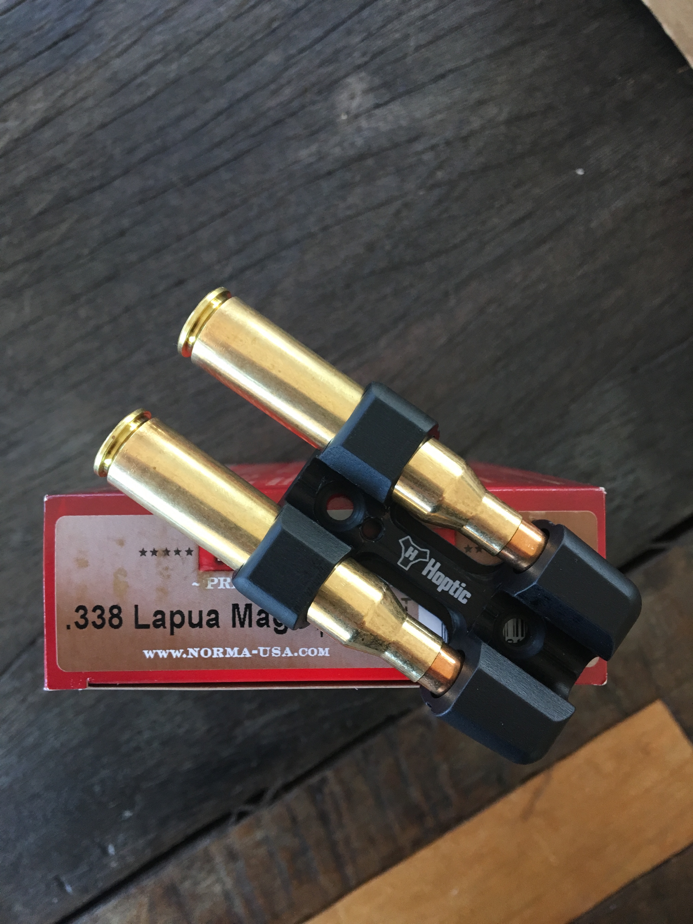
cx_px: 346
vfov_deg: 61.7
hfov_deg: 48.2
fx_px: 774
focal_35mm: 29
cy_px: 462
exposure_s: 1/30
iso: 40
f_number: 2.2
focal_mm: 4.15
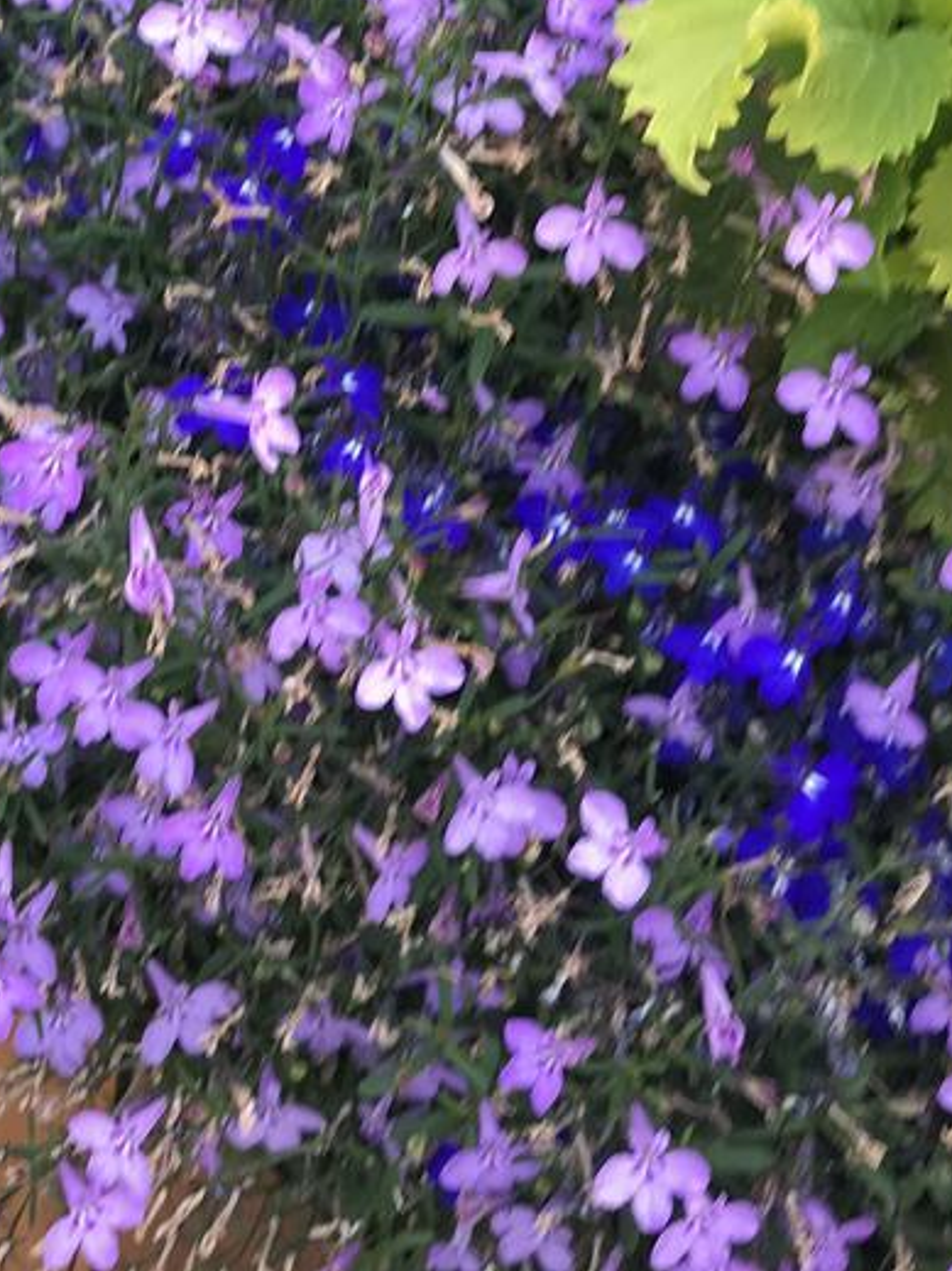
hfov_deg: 26.8
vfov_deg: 34.7
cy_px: 304
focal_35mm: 54
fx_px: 1981
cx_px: 299
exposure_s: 1/120
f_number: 1.8
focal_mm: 3.99
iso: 25
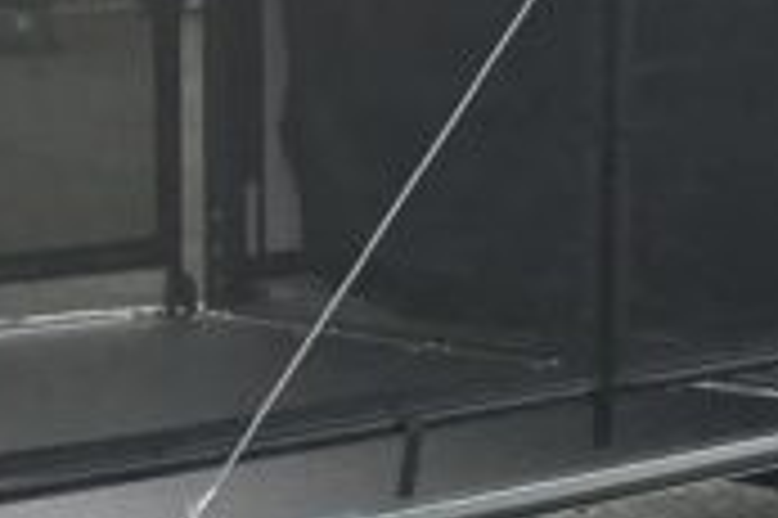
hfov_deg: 14.4
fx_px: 2915
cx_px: 1097
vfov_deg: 10.0
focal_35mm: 135
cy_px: -113
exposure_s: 1/1126
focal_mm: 3.99
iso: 20
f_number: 1.8
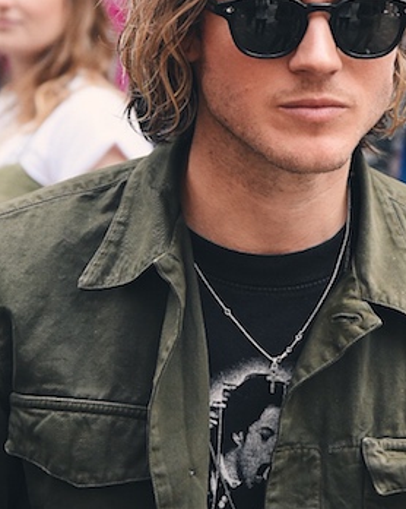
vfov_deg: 8.0
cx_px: 266
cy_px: 241
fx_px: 3653
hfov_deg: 6.4
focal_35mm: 243
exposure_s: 1/1000
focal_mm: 80
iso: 2000
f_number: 5.3
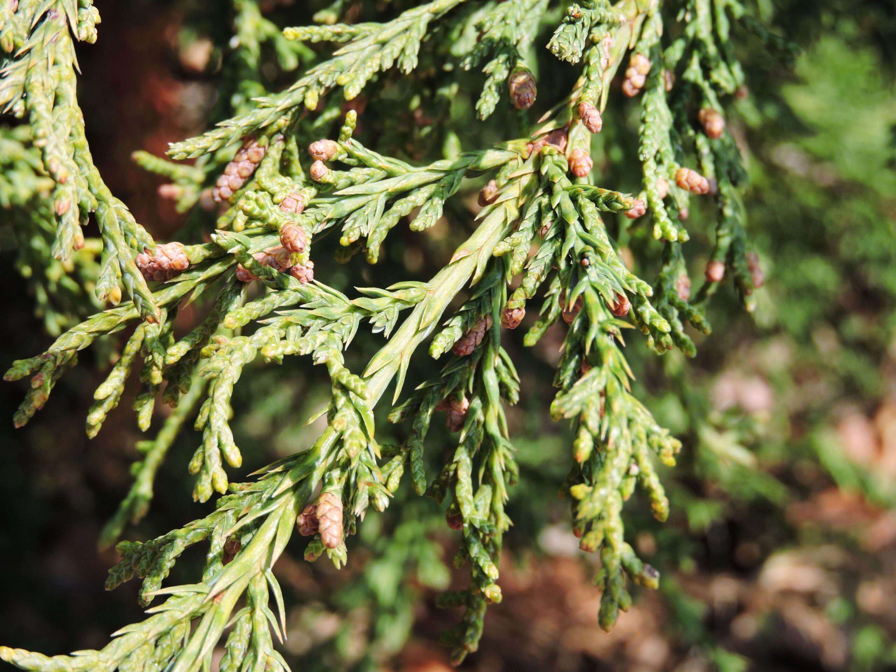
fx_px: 2200
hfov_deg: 23.0
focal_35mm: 85
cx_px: 448
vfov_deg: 17.4
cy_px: 336
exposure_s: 1/250
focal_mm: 15.2
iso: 100
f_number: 4.5
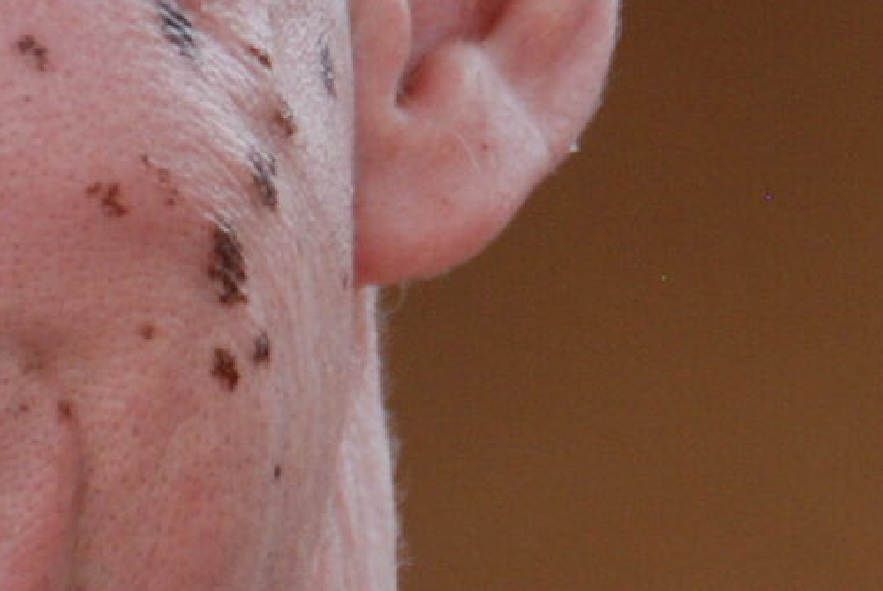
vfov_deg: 1.9
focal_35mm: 730
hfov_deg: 2.8
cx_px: -525
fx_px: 17921
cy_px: -21
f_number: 5.3
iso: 400
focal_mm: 95
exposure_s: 1/80
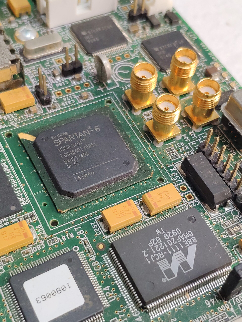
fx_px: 196
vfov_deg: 79.0
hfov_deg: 63.4
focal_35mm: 21
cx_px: 121
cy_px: 161
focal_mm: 4.22
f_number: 1.8
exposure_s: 1/50
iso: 169
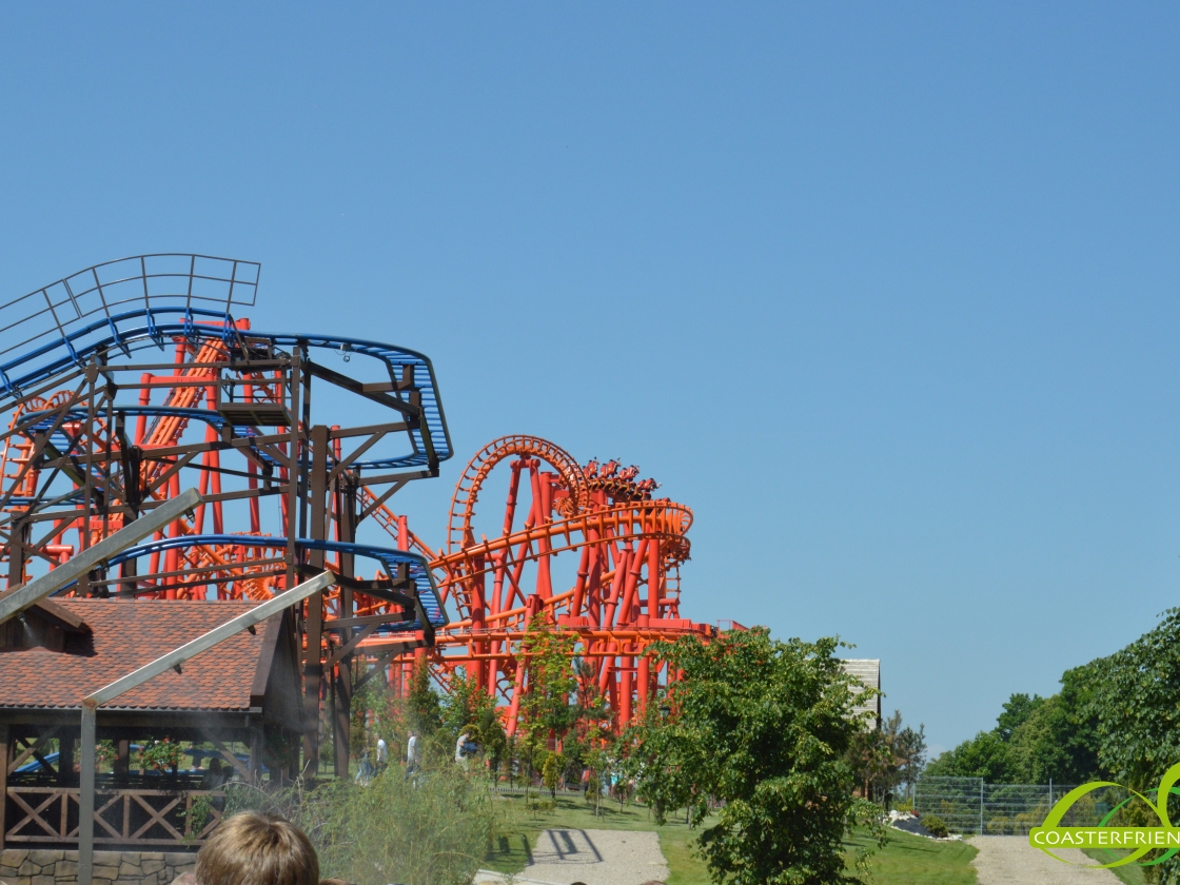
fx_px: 3087
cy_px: 441
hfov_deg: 21.6
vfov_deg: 16.3
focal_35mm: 91
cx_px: 587
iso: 800
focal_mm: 55
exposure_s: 1/1000
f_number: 13
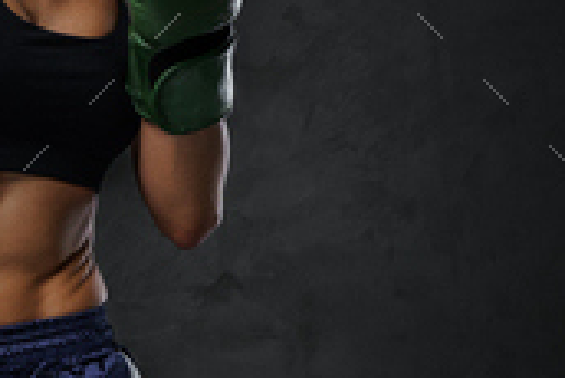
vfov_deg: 10.0
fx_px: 2152
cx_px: -210
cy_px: 48
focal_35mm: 137
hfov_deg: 14.2
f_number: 6.3
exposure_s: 1/160
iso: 125
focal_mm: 40
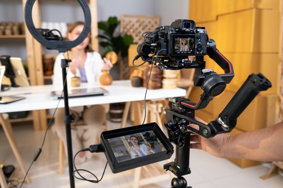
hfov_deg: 67.4
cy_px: 94
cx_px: 142
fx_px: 212
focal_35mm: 27
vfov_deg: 47.9
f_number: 2.8
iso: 500
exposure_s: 1/250
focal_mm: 27
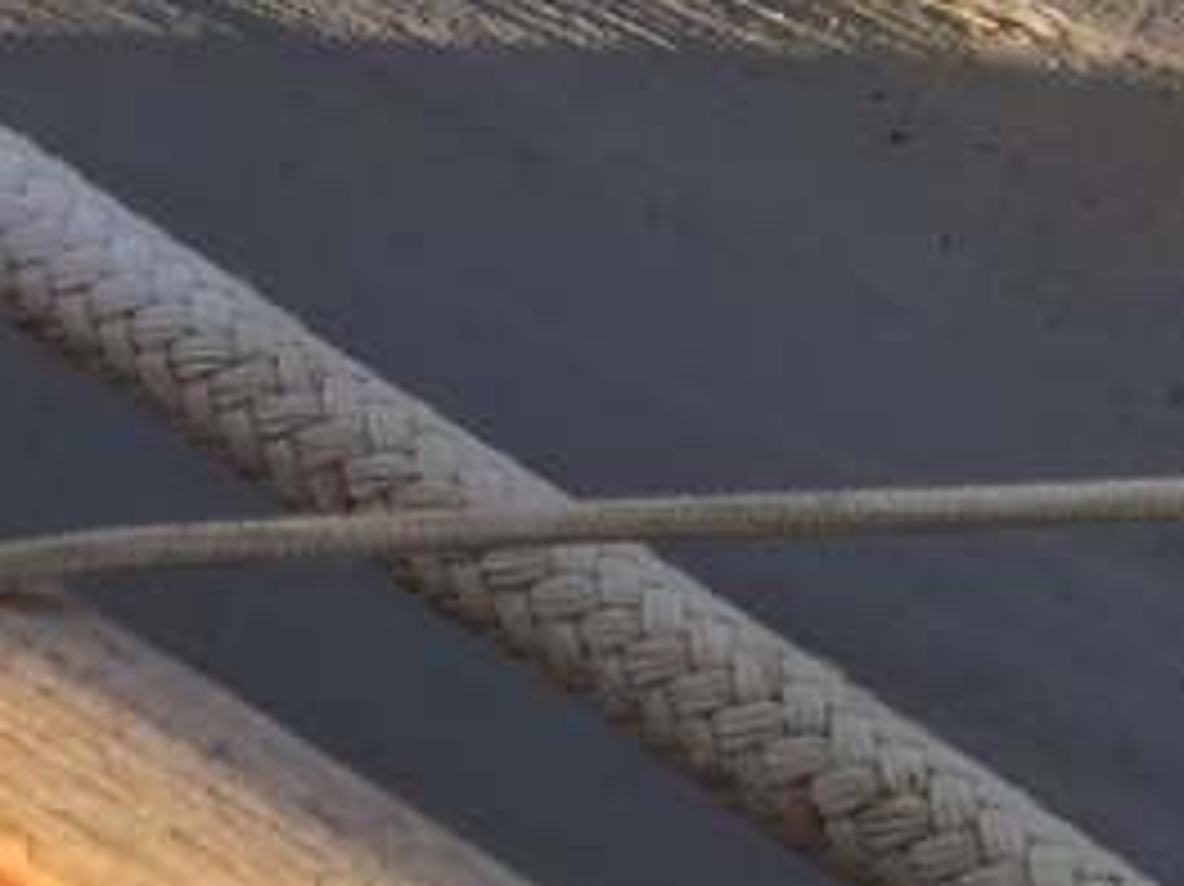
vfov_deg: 5.5
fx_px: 9060
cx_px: 558
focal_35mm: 265
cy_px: -600
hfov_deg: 7.5
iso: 16
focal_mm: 6
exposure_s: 1/231
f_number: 2.4
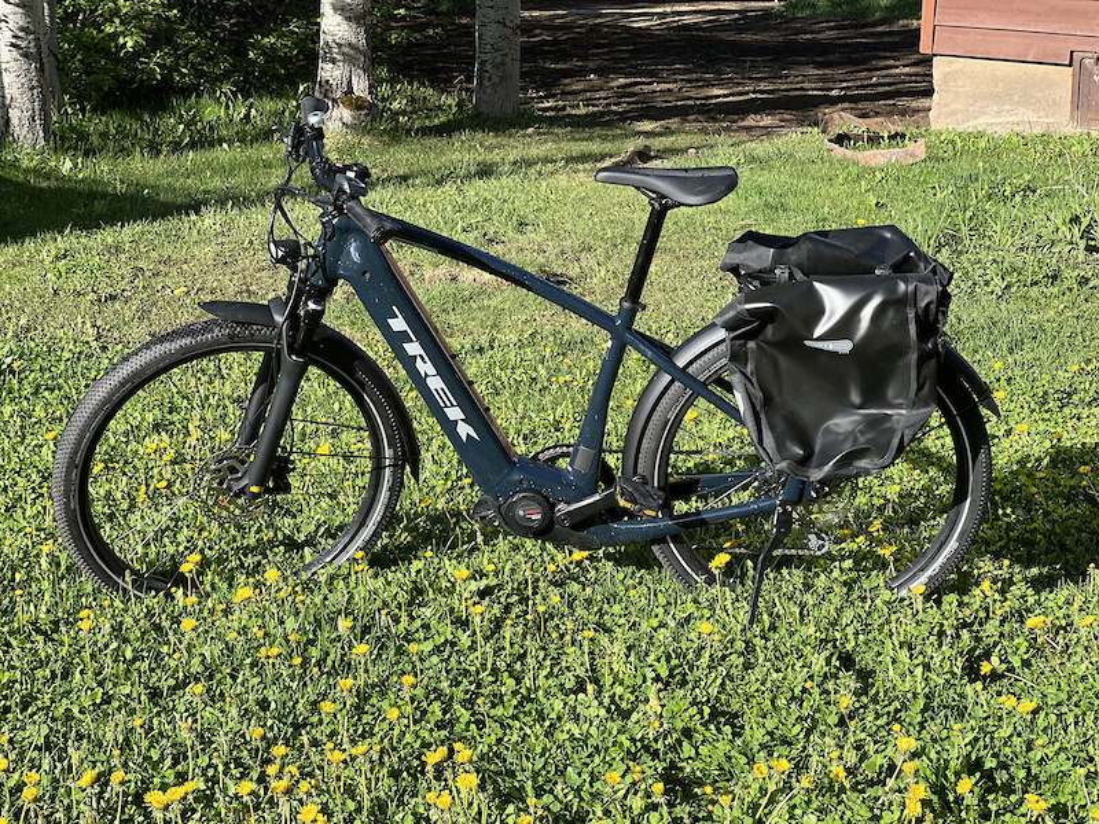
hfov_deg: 25.3
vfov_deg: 19.1
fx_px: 2445
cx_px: 550
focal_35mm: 77
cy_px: 412
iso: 25
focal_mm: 9
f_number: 2.8
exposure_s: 1/233
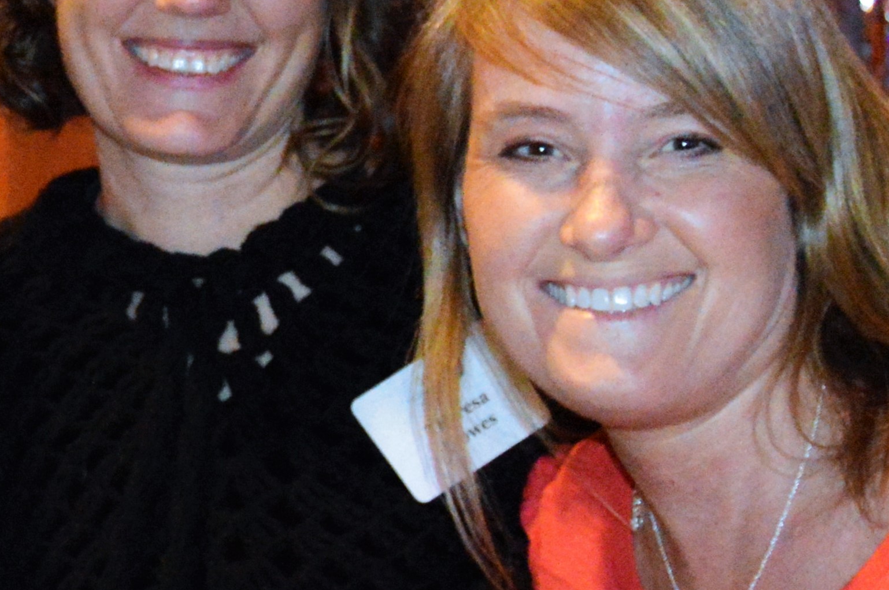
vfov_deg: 10.5
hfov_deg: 14.9
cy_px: 415
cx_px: -348
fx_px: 3204
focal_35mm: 130
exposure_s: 1/60
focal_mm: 23
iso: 3200
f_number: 3.8
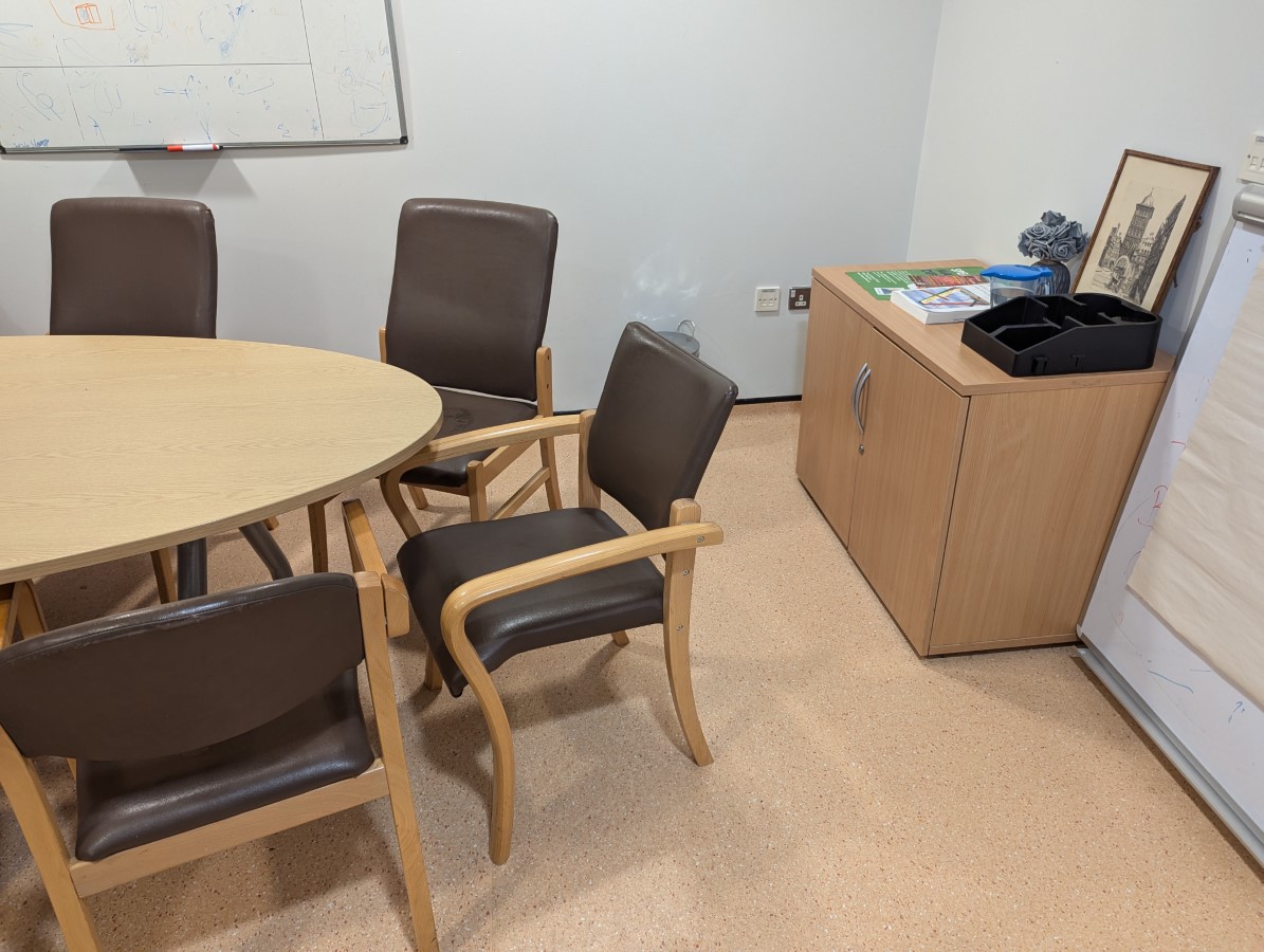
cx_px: 632
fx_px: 878
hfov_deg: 71.5
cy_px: 476
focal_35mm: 24
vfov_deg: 56.9
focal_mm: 6.81
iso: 119
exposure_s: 1/27.9
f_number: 1.85
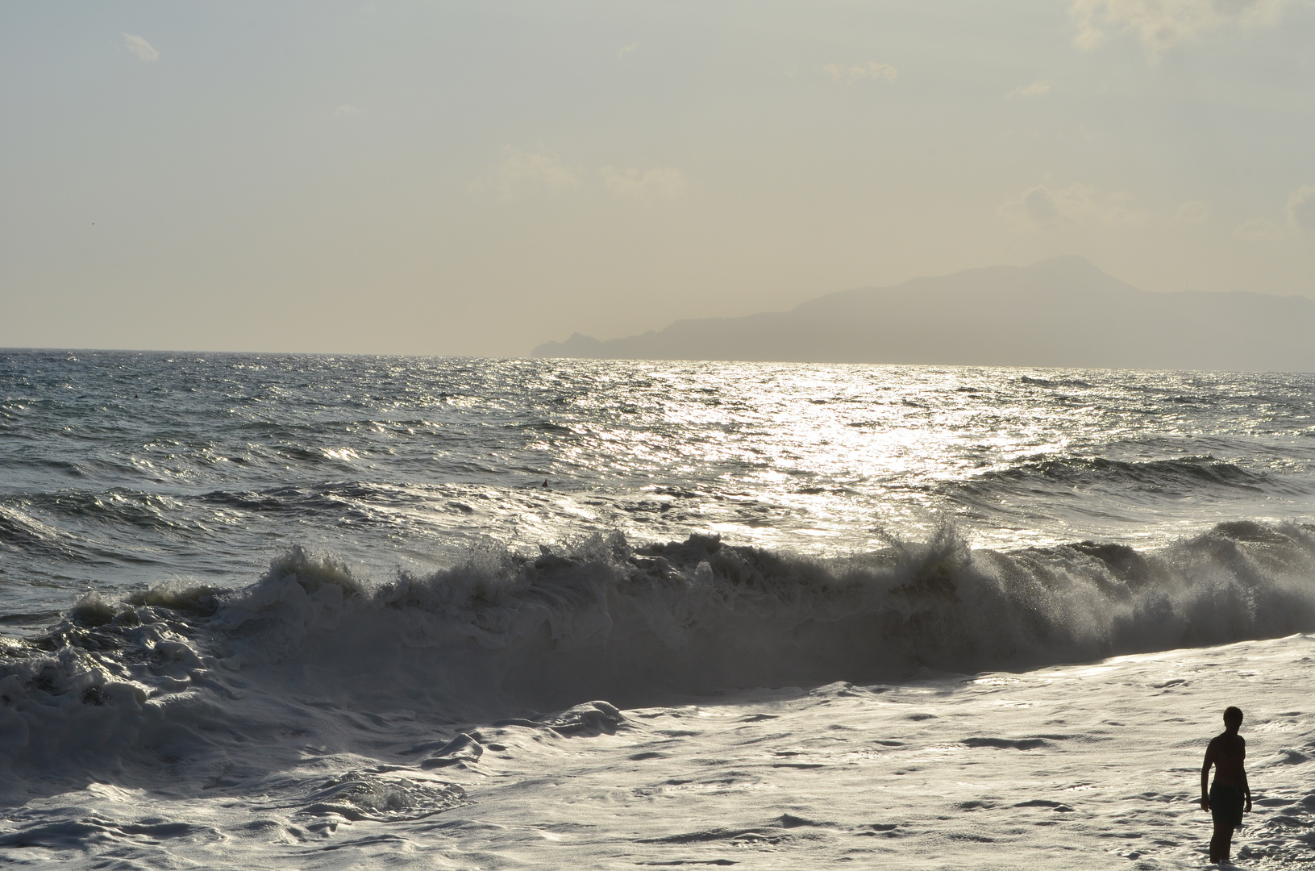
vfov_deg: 16.5
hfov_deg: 24.7
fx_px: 3007
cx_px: 658
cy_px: 436
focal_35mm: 82
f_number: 14
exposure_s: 1/800
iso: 100
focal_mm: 55
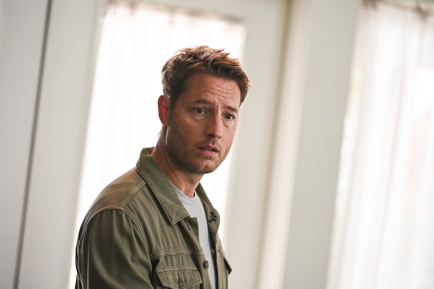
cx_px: 217
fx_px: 1626
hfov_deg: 15.2
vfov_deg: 10.1
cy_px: 144
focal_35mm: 135
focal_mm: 135
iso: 800
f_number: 2.8
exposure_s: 1/160
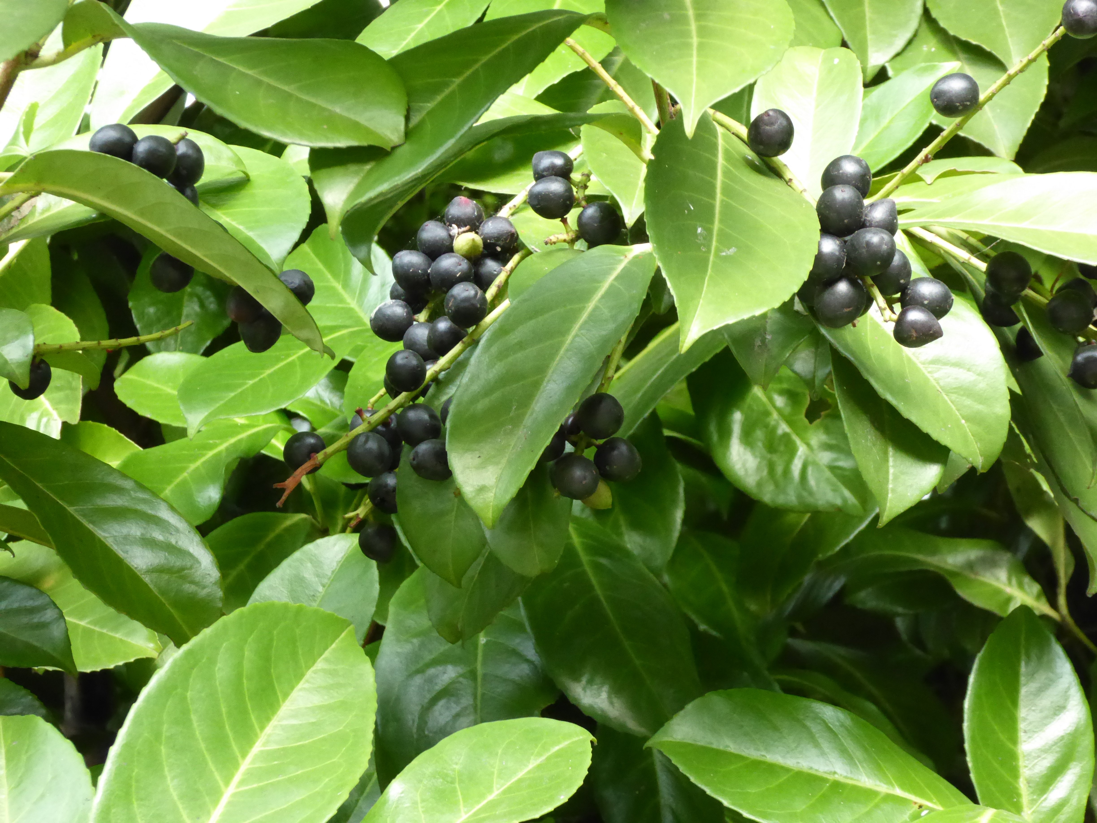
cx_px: 548
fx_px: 4754
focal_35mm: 150
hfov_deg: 13.2
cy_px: 412
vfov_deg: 9.9
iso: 800
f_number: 5.3
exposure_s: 1/100
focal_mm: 24.2
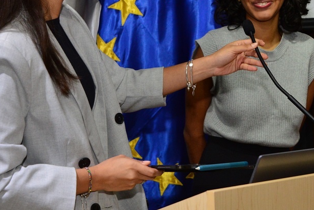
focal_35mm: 122
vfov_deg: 11.2
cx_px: 281
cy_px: 29
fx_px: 1064
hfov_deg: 16.6
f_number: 6.3
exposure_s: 1/125
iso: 2200
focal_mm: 62
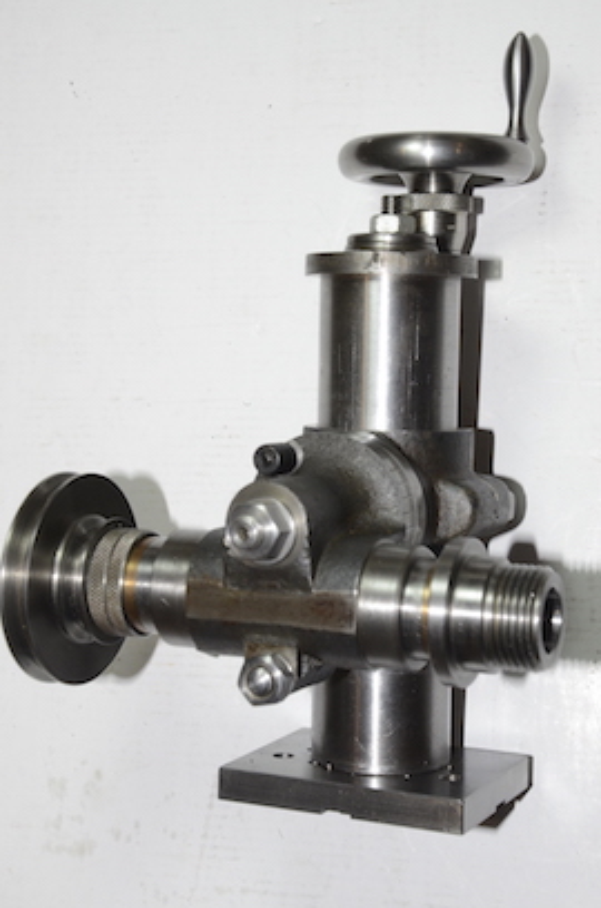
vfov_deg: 28.1
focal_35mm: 72
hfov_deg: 18.8
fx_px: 1812
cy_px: 454
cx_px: 300
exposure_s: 1/60
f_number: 11
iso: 500
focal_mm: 48
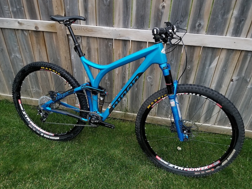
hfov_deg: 65.3
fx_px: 197
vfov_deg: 51.4
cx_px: 122
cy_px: 94
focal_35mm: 27
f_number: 1.7
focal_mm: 4.25
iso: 250
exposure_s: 1/10
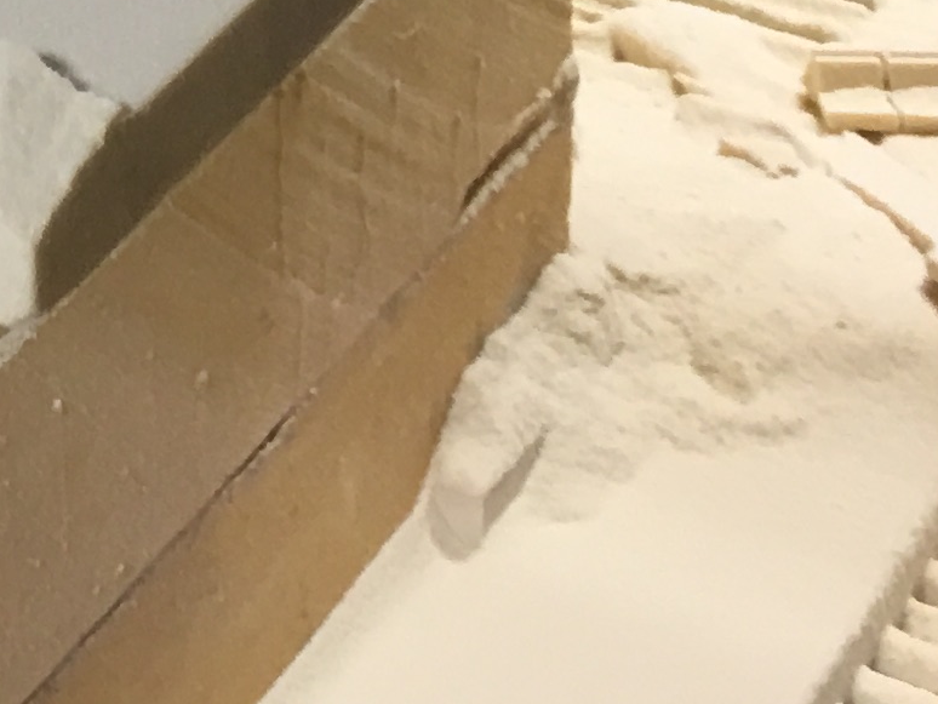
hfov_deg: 11.7
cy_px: -828
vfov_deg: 9.1
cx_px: -953
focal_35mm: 151
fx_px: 4093
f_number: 2.2
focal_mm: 4.15
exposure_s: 1/15
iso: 25
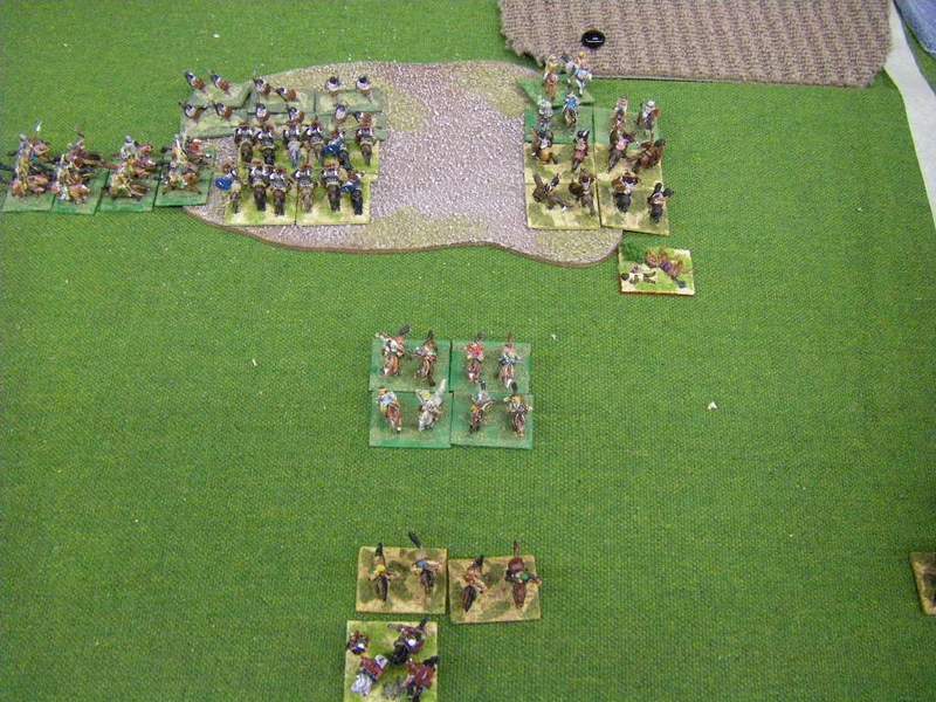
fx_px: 1028
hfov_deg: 49.0
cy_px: 351
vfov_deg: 37.7
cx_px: 468
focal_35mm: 38
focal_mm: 6.3
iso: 800
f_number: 3.5
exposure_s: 1/25
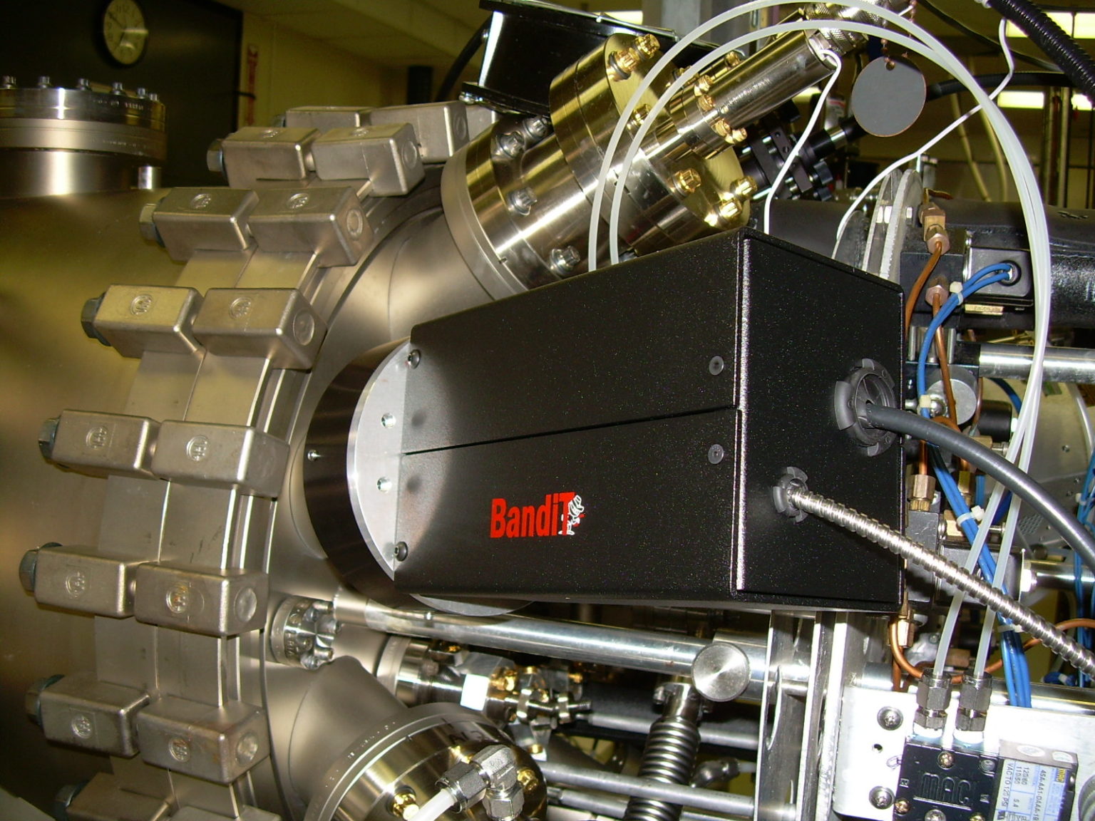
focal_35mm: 38
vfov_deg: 37.7
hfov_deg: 49.0
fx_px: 1202
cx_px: 548
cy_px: 410
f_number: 2.8
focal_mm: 6.3
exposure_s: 1/60
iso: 50
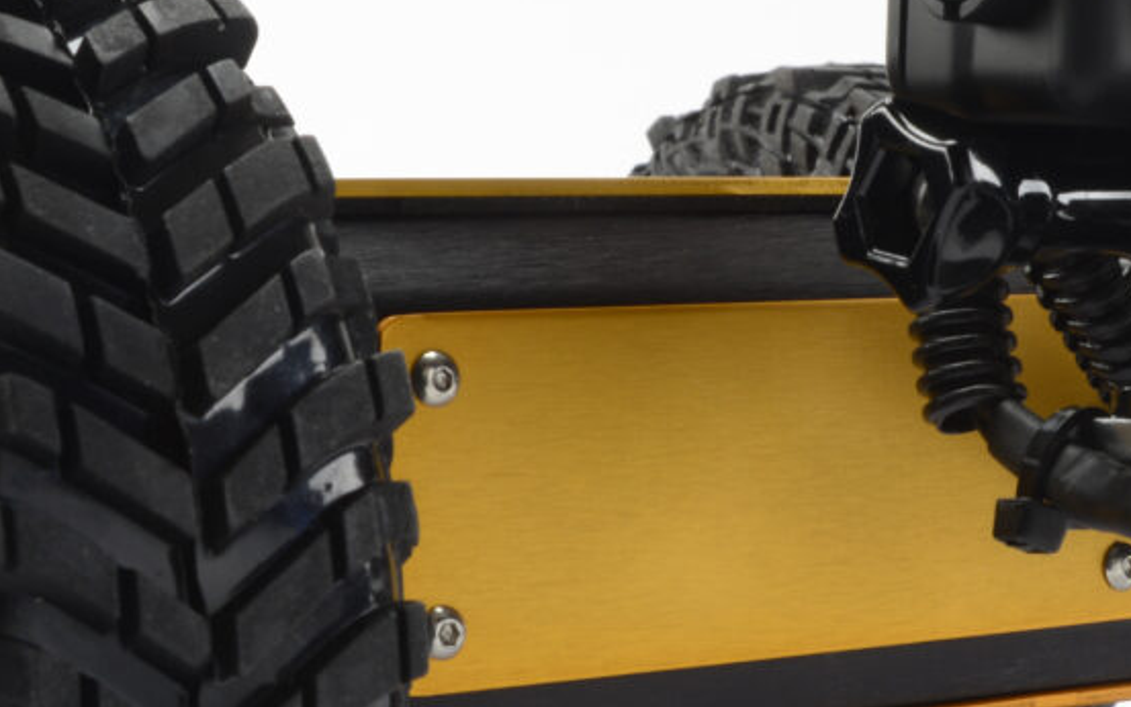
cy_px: 387
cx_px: 699
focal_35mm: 117
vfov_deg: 11.2
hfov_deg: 17.8
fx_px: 3607
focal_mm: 31
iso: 100
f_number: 20
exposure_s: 1/125
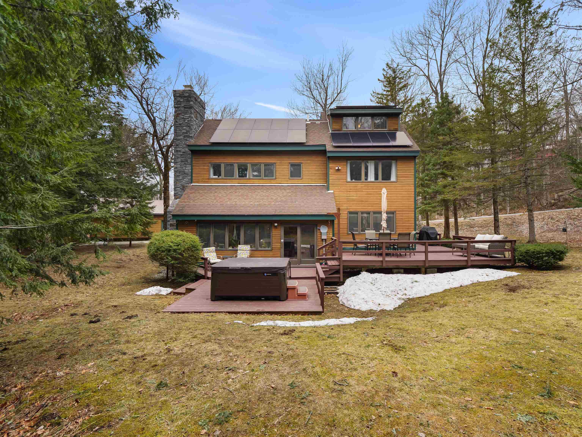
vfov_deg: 78.1
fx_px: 269
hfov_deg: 94.5
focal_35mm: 16
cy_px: 218
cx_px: 291
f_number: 2.8
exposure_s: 1/100
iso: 100
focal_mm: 8
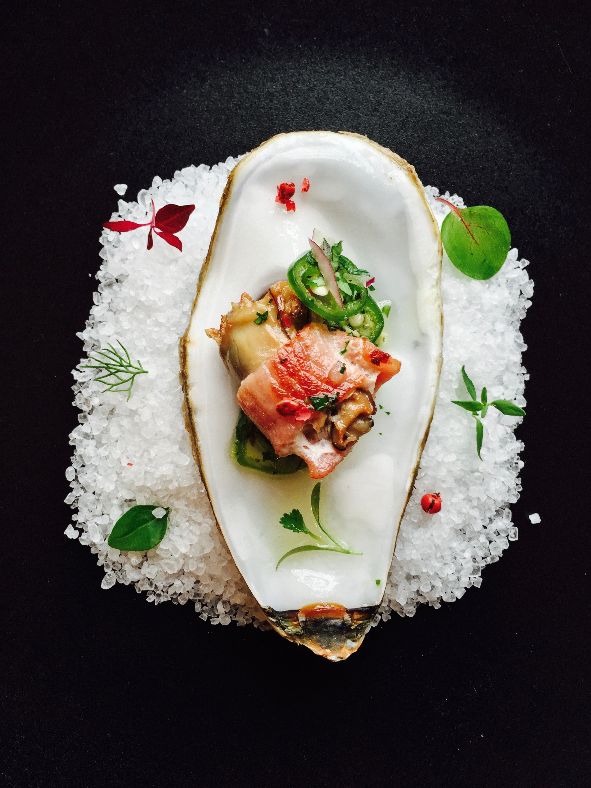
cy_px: 394
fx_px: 660
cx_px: 296
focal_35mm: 29
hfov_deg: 48.2
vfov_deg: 61.7
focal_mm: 4.15
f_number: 2.2
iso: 50
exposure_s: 1/30
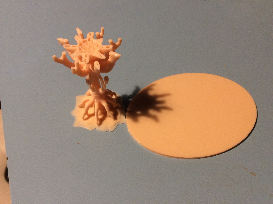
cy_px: 102
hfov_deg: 56.9
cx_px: 136
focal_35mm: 32
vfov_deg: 44.1
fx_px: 252
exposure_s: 1/25
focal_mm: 3.3
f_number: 2.4
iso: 125
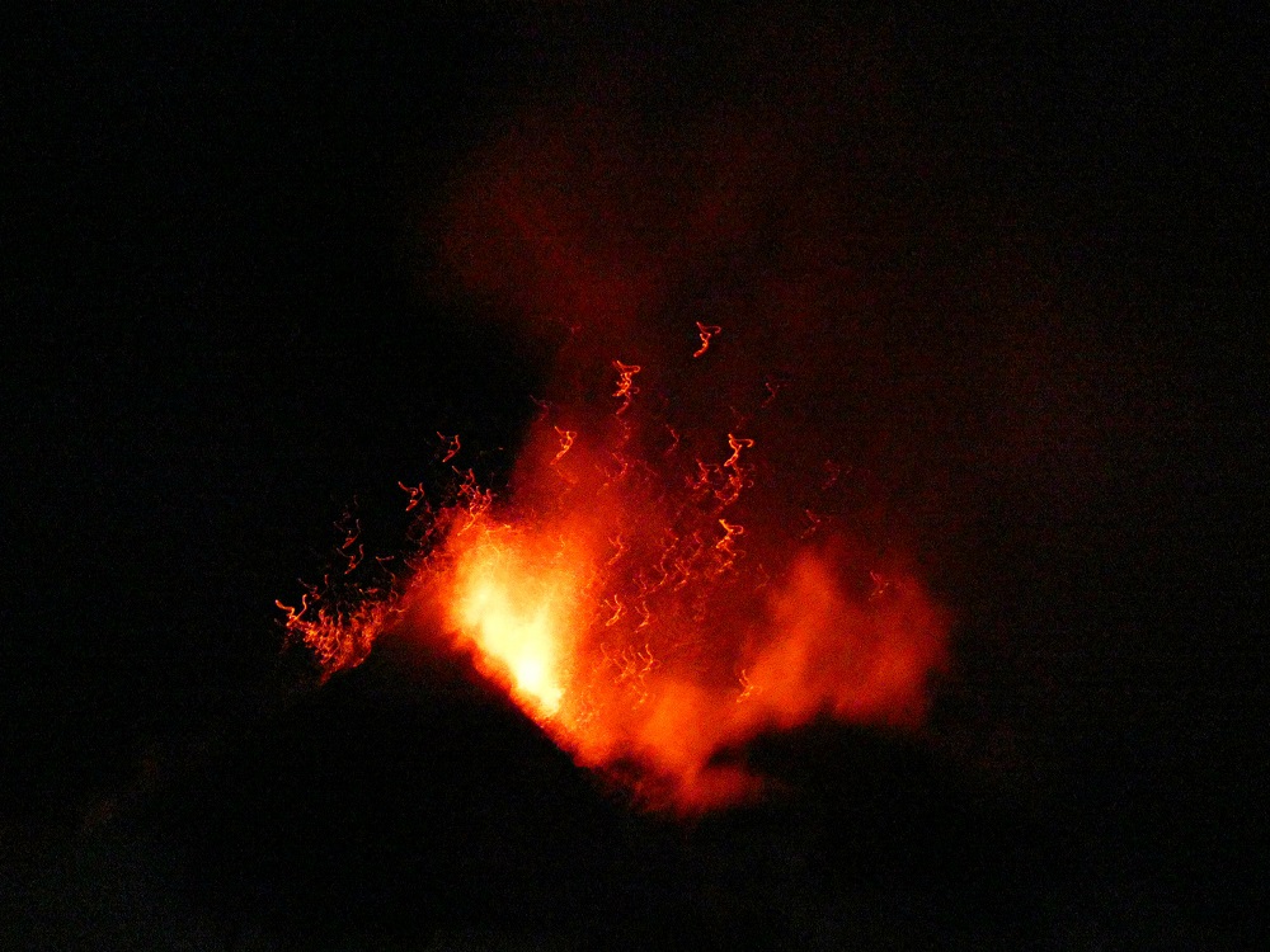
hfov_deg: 1.7
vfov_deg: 1.2
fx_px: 44026
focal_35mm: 1200
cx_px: 635
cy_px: 476
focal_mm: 215
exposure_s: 1/2
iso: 1600
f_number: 5.9
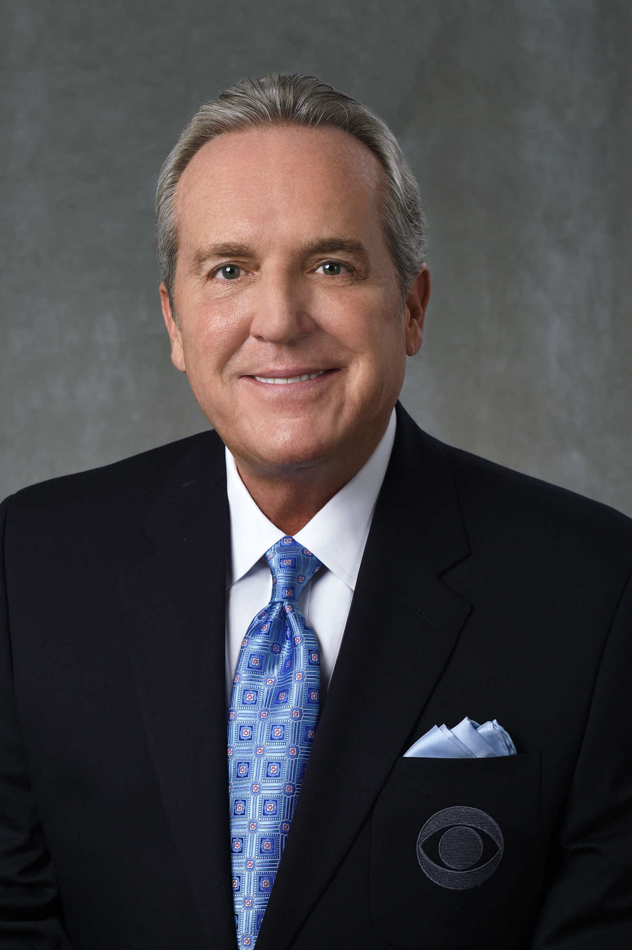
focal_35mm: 60
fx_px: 1583
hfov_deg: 22.6
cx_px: 316
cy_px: 475
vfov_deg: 33.4
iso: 125
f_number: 7.1
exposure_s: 1/125
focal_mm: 60
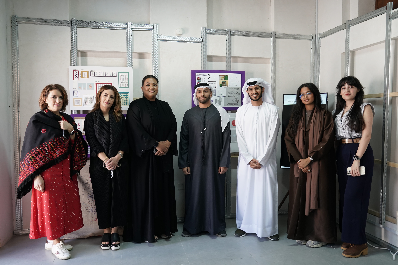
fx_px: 321
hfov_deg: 63.7
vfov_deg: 45.0
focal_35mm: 29
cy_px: 132
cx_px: 199
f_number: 5
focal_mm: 29
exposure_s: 1/125
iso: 1600
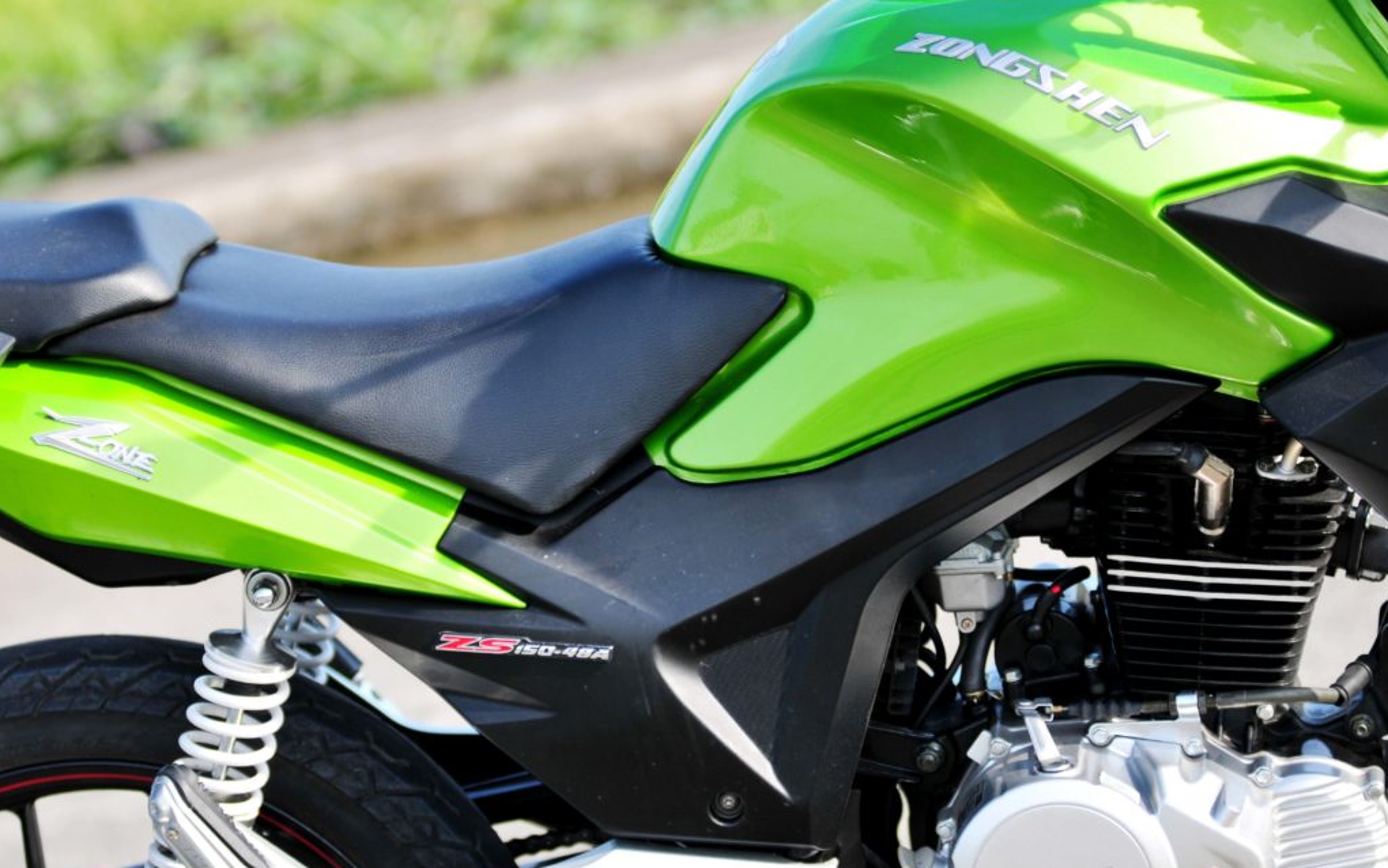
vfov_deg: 9.3
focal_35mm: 141
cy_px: 430
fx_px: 5335
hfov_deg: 14.8
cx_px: 695
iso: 200
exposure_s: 1/1000
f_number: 2.8
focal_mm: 92
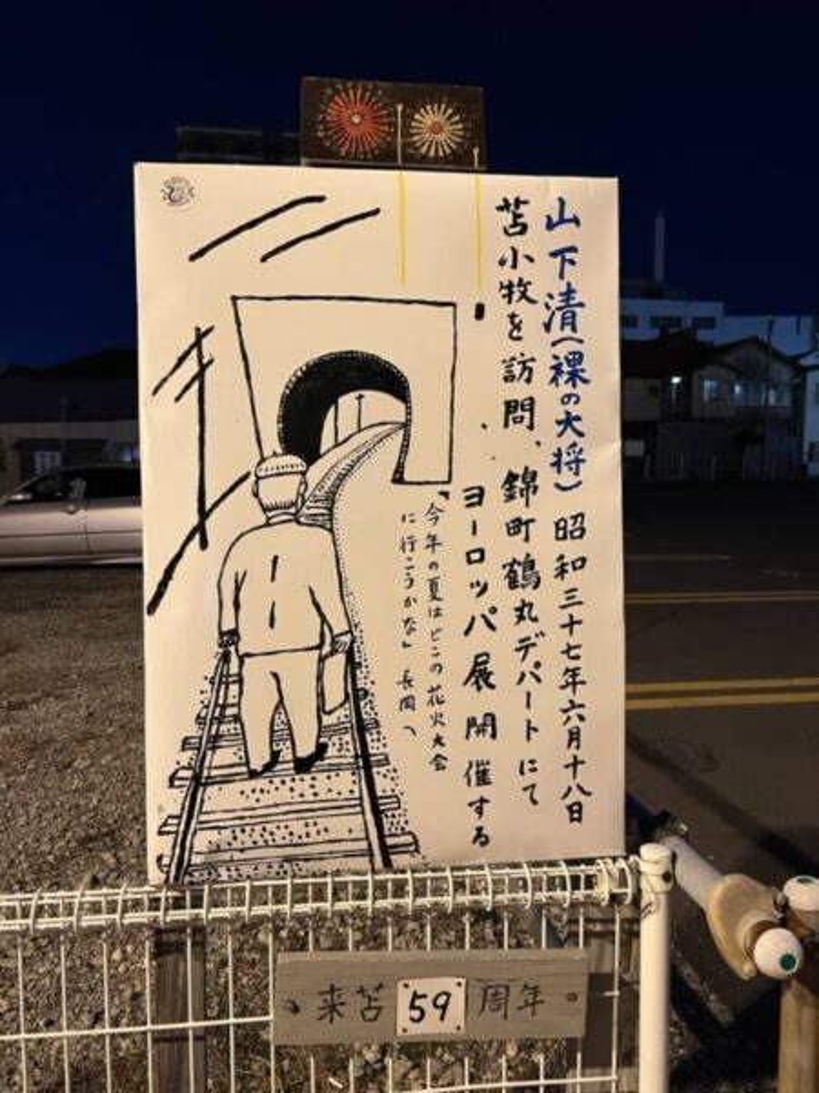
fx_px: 820
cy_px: 546
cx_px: 410
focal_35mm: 26
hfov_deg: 53.1
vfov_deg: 67.3
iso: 400
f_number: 1.5
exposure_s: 1/33
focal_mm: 5.7
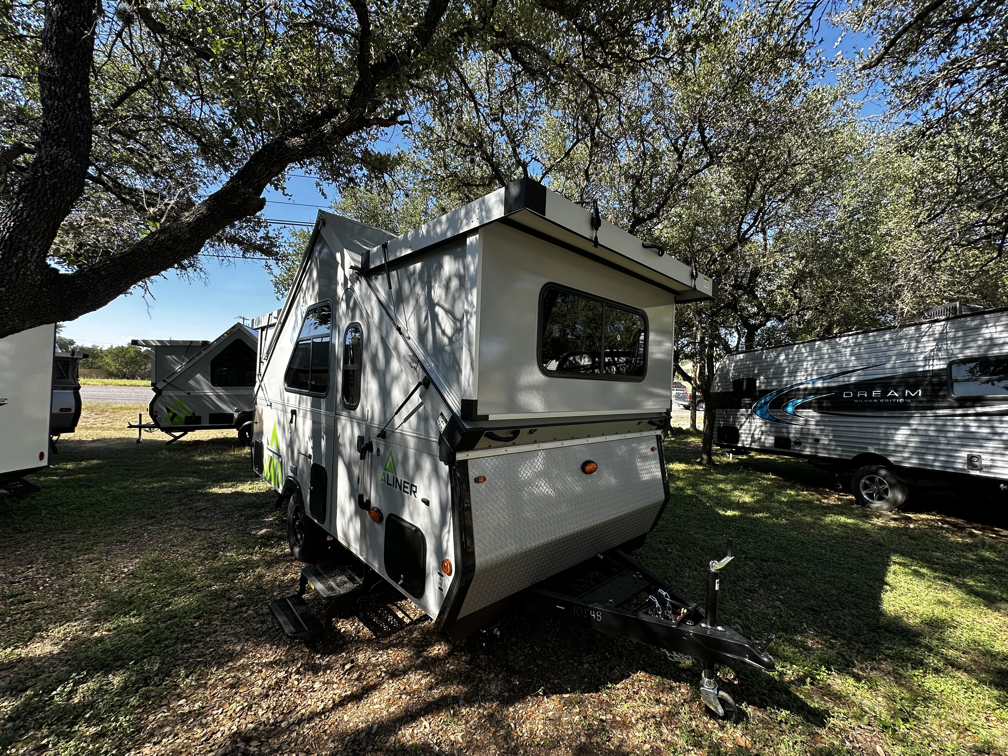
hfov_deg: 102.1
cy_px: 378
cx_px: 504
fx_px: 408
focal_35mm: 14
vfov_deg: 85.7
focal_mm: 2.22
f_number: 2.2
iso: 40
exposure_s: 1/407
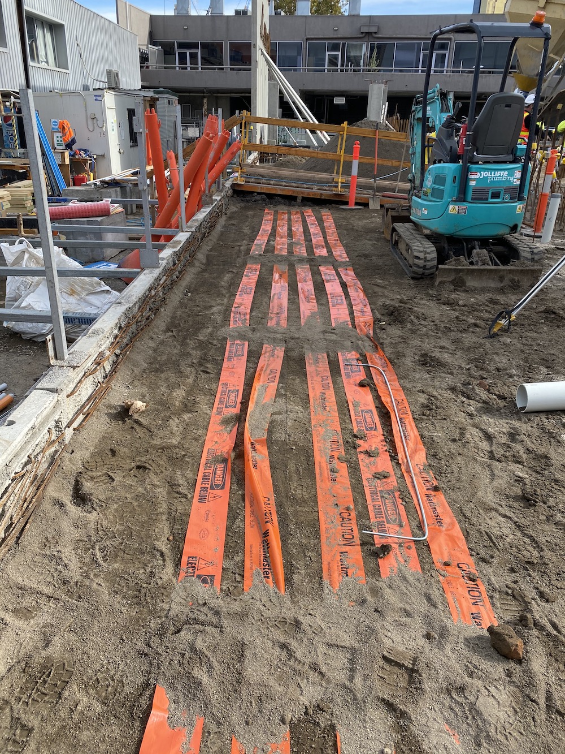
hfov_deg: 53.1
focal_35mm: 26
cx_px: 282
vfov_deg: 67.3
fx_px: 566
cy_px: 377
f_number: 1.8
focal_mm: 4.25
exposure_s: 1/906
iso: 32
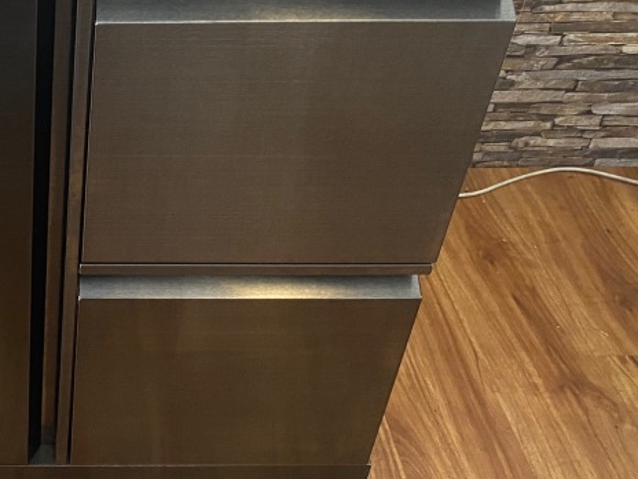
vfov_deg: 25.8
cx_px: 6
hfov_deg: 31.8
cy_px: 132
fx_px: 1032
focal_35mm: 56
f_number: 1.8
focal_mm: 4.25
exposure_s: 1/33
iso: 500
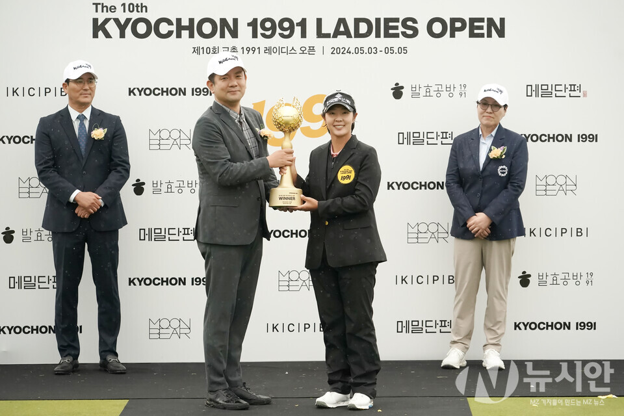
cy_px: 208
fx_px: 2565
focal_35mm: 148
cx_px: 312
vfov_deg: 9.3
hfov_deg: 13.9
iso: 5000
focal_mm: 148
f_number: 5.6
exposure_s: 1/2000
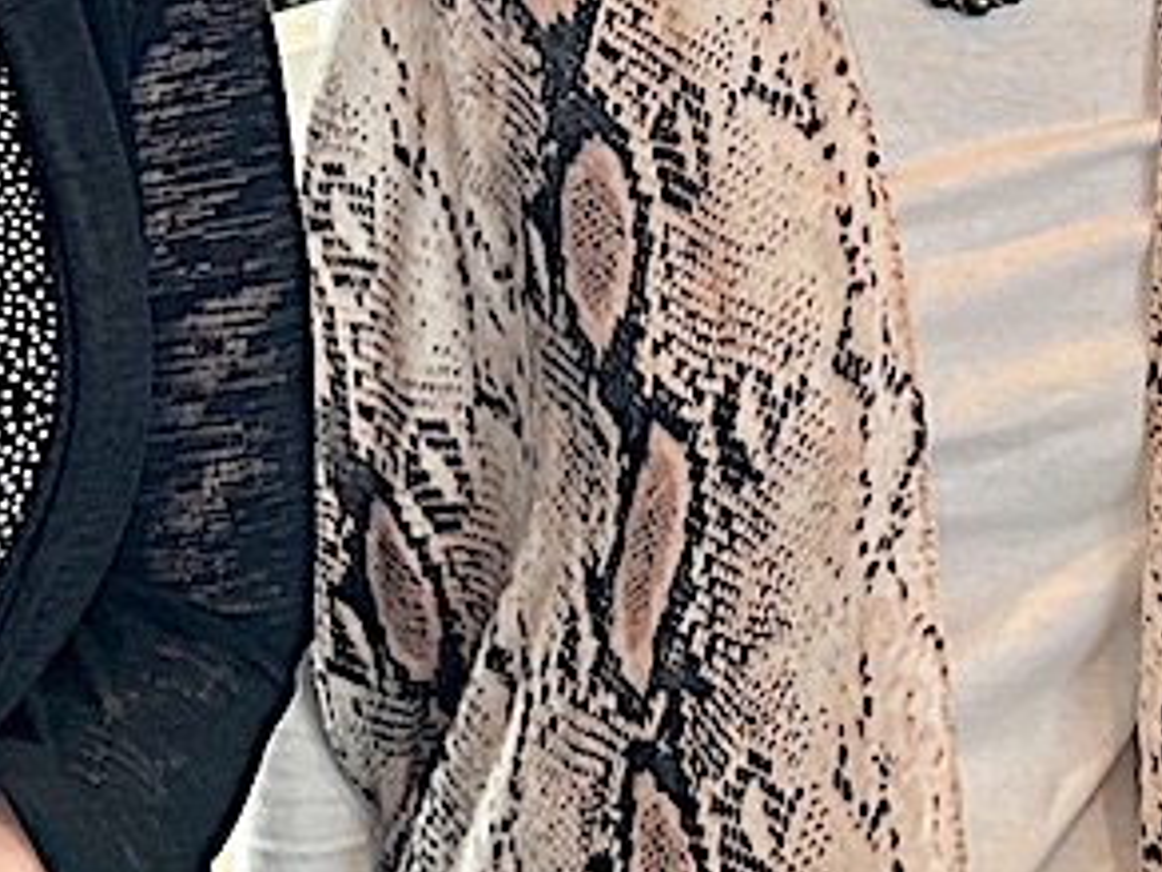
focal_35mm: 89
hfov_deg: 22.0
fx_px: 2988
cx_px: 732
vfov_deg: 16.4
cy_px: 115
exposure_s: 1/103
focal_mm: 5.7
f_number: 1.5
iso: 64
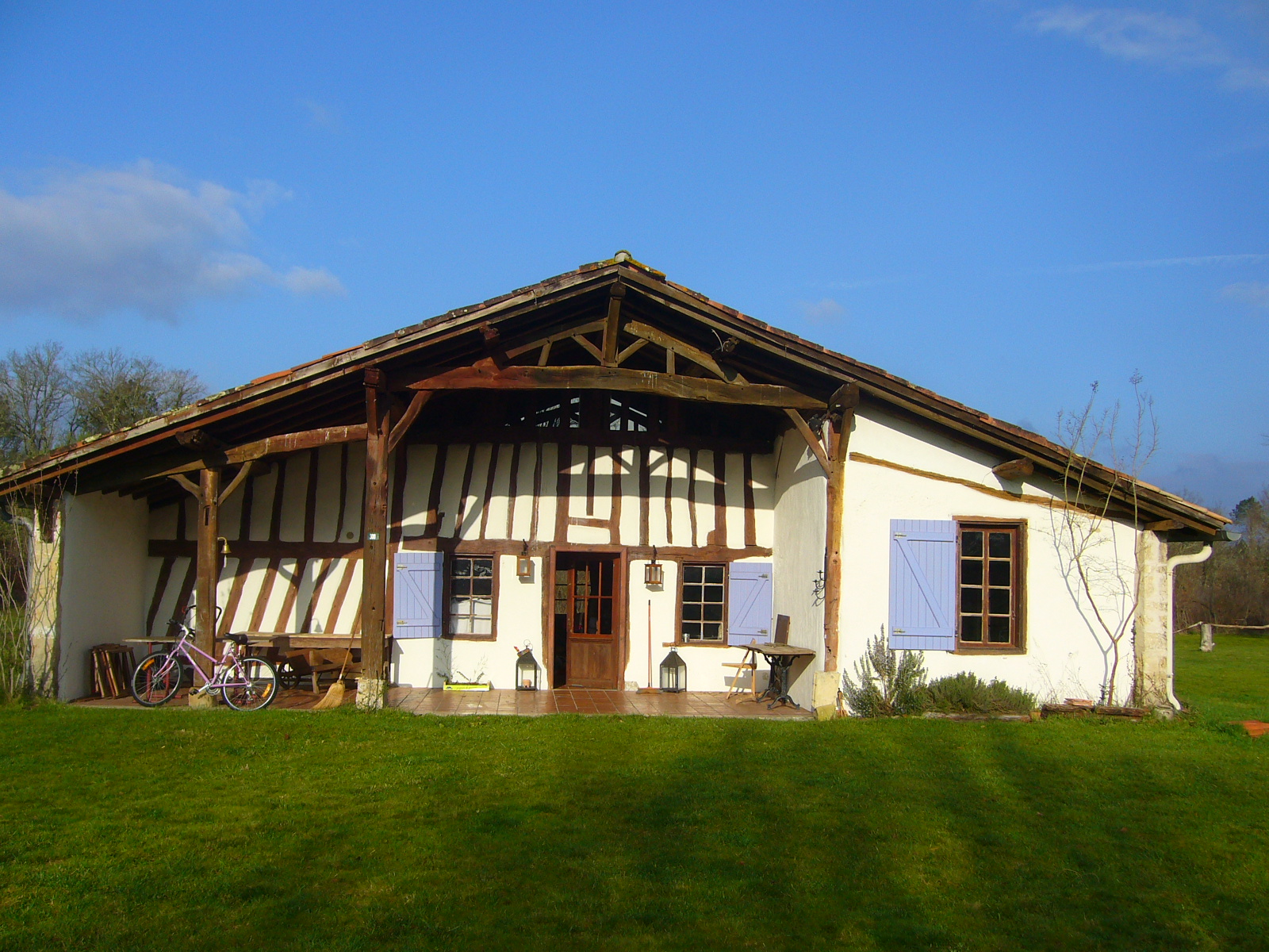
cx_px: 634
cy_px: 476
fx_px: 1283
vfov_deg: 40.7
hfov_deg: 52.6
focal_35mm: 35
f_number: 5.6
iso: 80
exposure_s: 1/400
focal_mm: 5.8
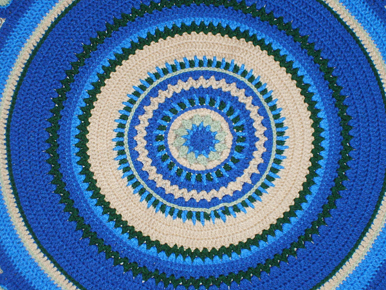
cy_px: 136
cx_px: 201
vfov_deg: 13.2
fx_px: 1249
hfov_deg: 17.6
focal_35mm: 112
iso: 213
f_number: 4.9
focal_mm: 17.4
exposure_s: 1/60
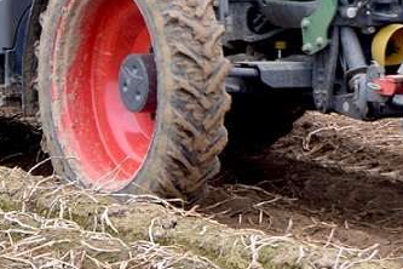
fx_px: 5451
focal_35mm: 487
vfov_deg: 2.8
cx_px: -230
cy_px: -81
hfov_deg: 4.2
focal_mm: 50
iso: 200
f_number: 5.6
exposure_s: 1/125
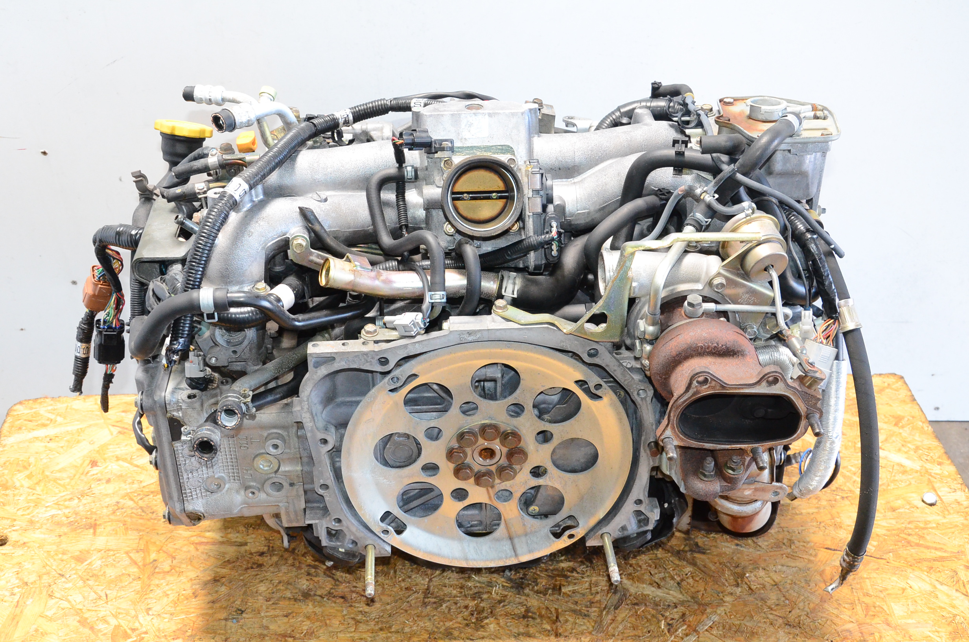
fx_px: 1209
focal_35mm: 45
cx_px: 484
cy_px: 321
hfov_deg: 43.7
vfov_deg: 29.7
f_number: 8
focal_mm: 30
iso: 2500
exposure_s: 1/80
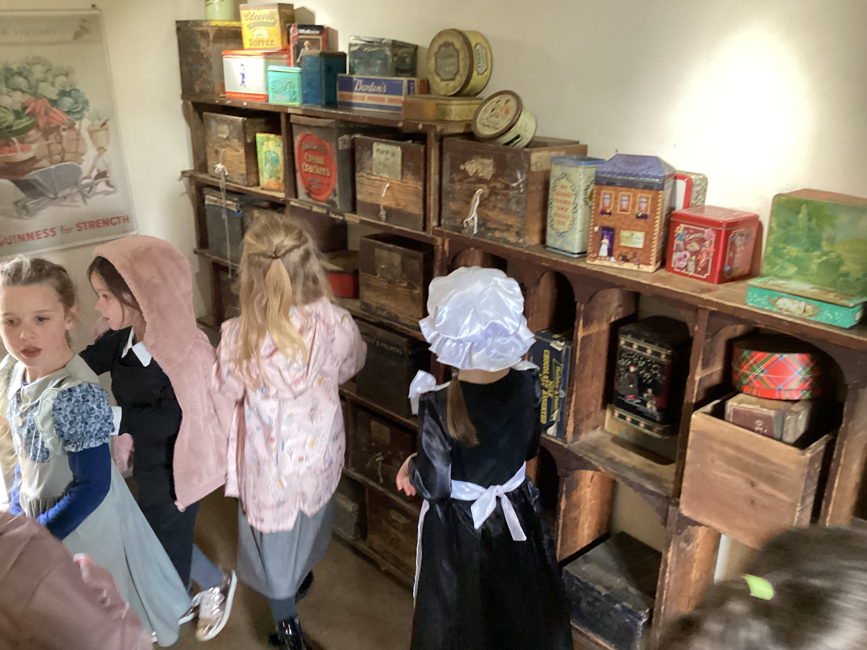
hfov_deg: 58.4
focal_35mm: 31
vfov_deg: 45.4
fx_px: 776
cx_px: 434
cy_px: 325
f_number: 2.4
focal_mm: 3.3
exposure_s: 1/50
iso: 400
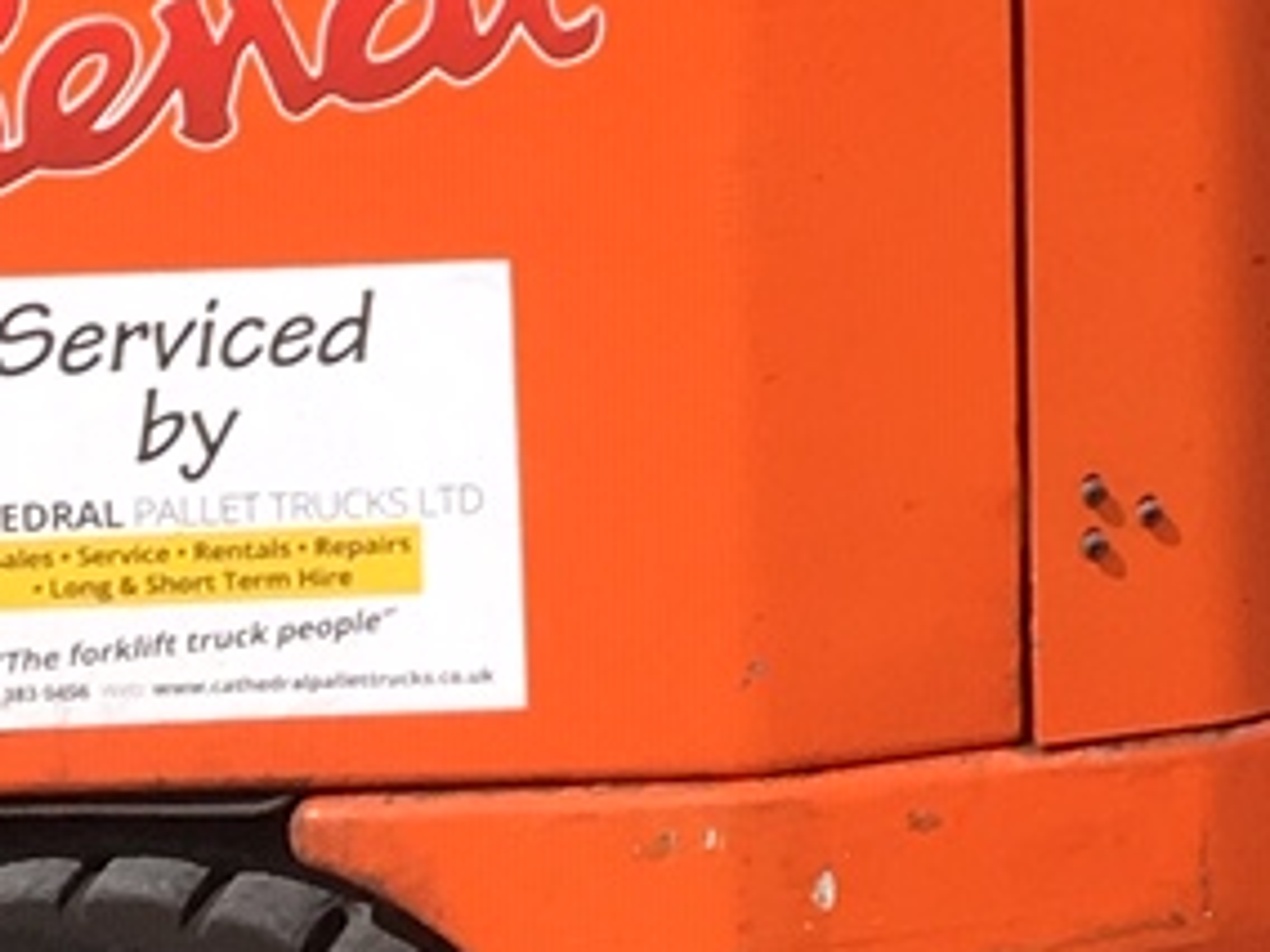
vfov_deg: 6.9
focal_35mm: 206
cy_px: -1207
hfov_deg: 8.9
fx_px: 7558
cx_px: 2790
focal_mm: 4.15
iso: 25
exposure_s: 1/1538
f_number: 2.2
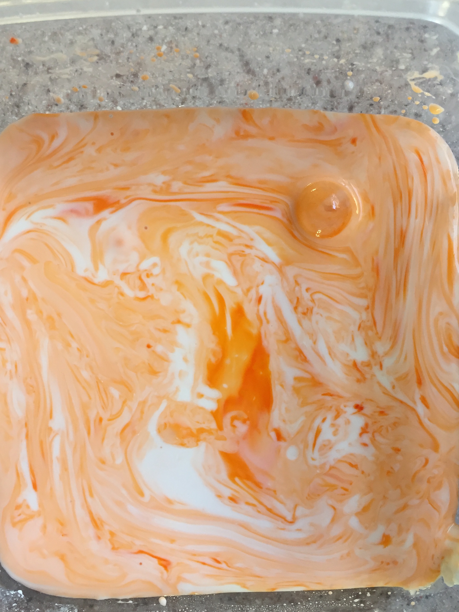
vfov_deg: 52.5
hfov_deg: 40.7
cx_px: 225
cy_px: 346
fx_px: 619
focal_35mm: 35
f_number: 2.2
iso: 64
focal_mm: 4.15
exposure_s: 1/30
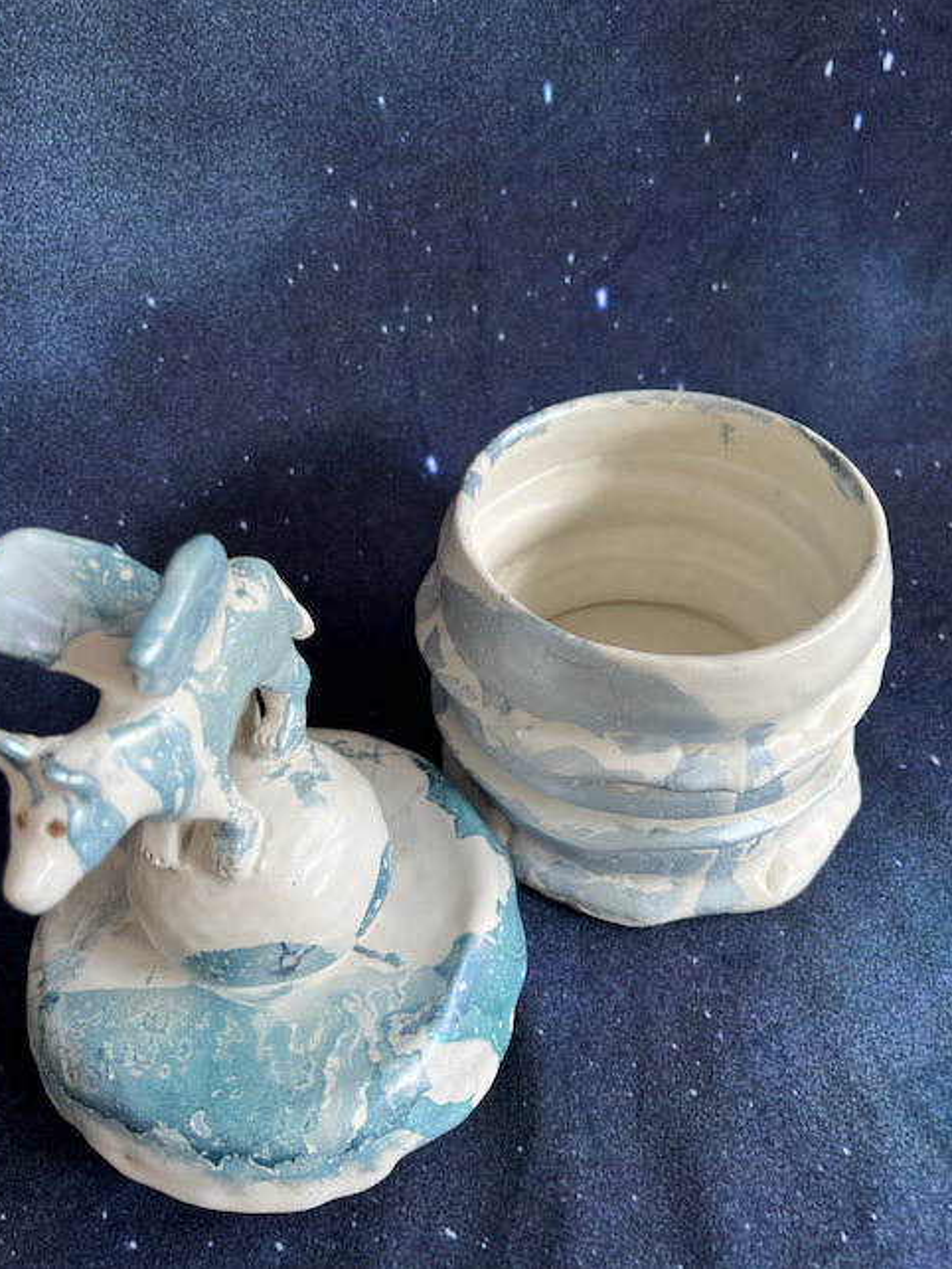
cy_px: 612
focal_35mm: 27
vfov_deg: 65.3
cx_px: 468
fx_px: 989
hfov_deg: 51.4
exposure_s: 1/121
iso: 40
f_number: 1.5
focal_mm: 5.7
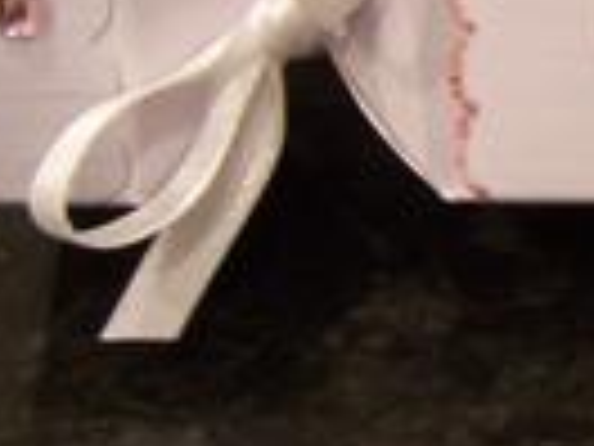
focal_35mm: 130
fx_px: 2231
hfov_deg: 14.3
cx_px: 868
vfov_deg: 11.4
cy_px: 77
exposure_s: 1/8
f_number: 2.8
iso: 140
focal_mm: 6.3
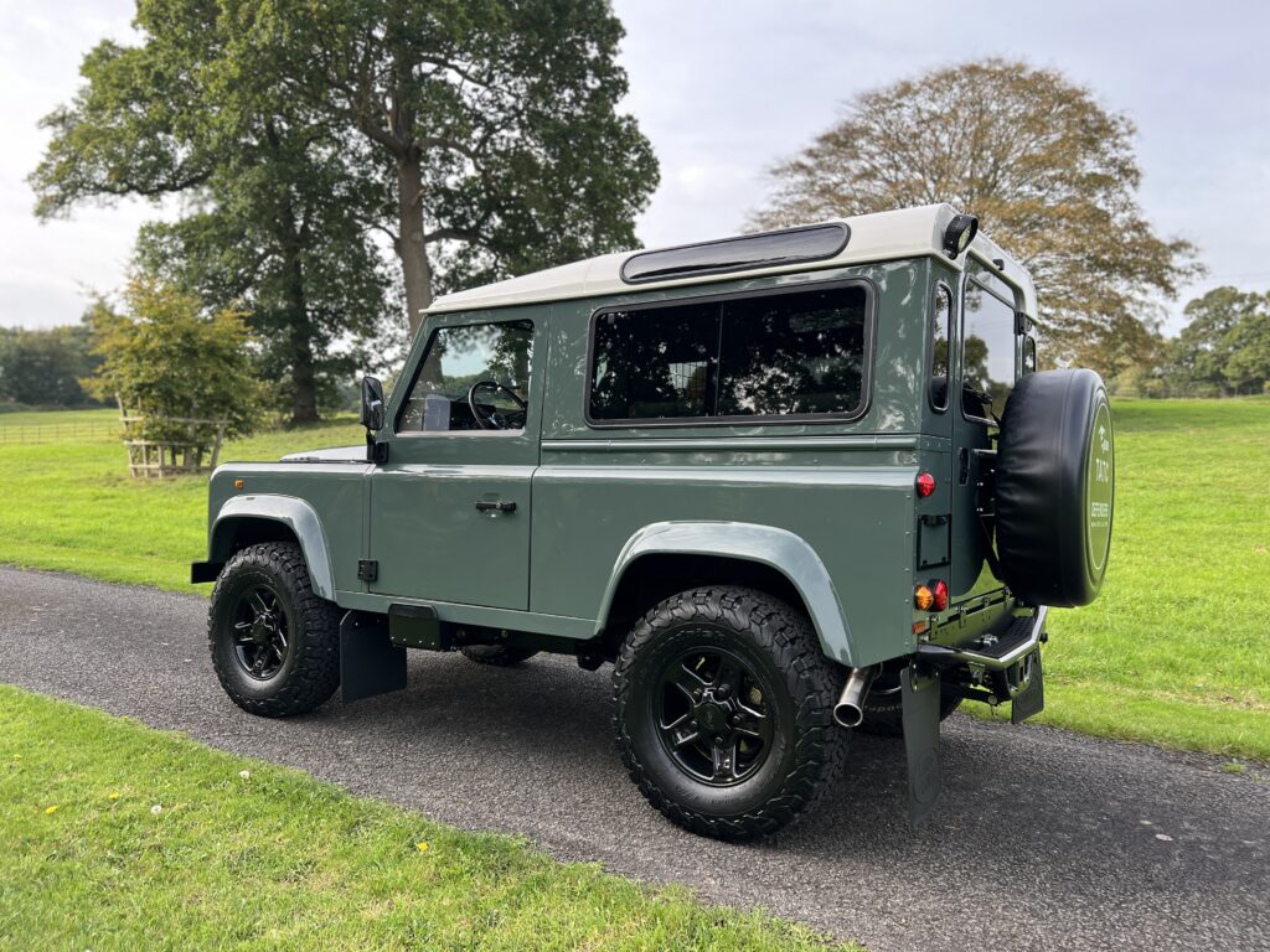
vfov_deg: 53.1
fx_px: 954
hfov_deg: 67.3
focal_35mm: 26
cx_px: 635
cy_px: 476
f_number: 1.5
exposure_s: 1/572
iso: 50
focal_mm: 5.7
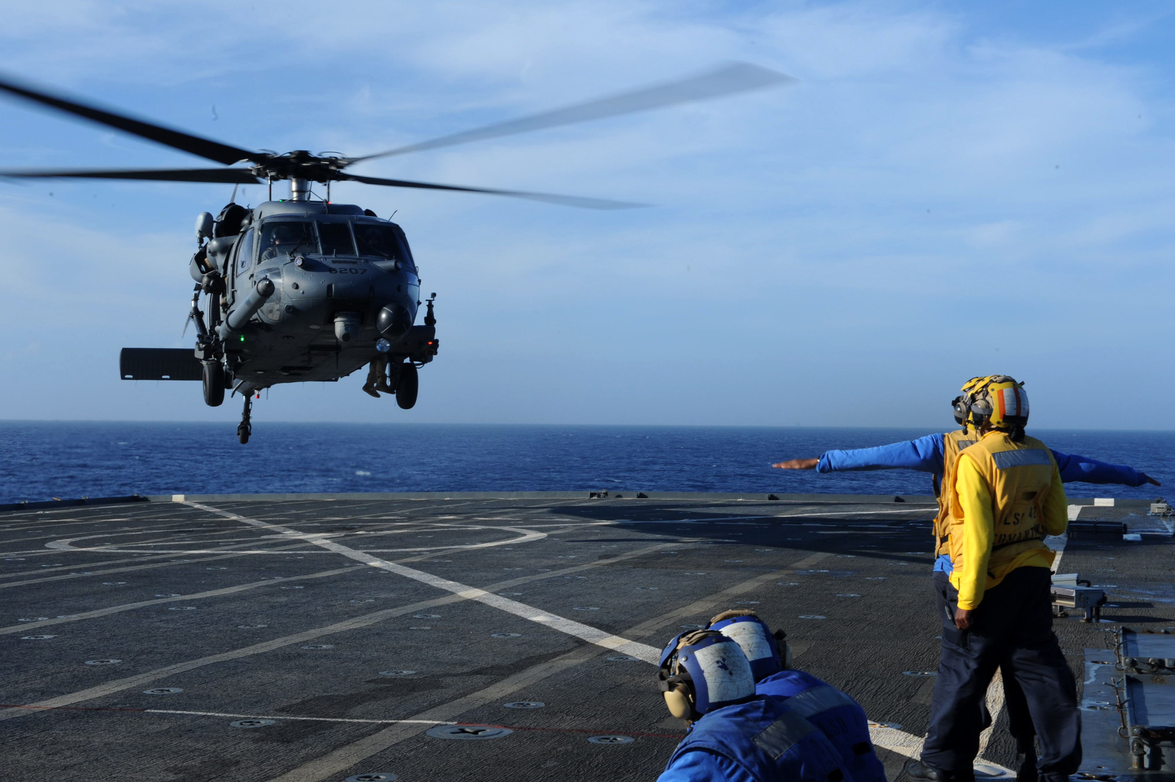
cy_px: 391
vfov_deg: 27.0
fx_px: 1631
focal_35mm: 50
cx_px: 588
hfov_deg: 39.6
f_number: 22
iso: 500
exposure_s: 1/160
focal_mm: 50
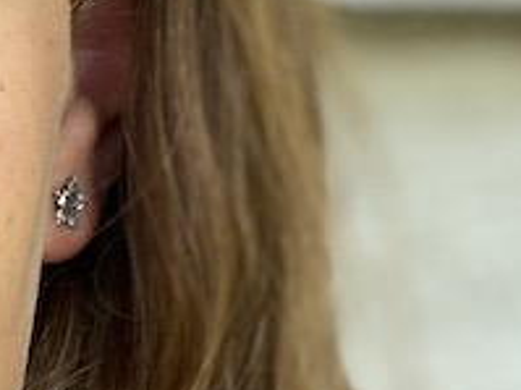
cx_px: -441
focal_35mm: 348
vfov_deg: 4.2
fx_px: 5235
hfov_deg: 5.6
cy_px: 578
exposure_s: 1/292
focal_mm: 6
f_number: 2
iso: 20
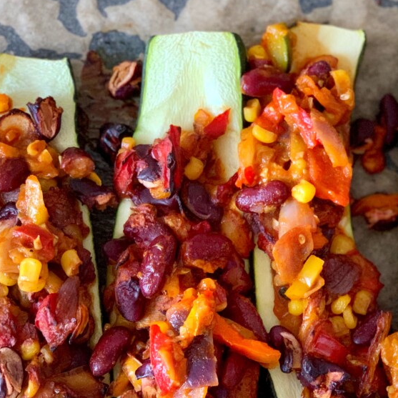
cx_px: 253
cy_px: 260
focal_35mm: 99
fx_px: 1288
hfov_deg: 17.5
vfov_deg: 17.5
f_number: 2.4
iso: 250
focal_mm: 6
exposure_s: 1/60
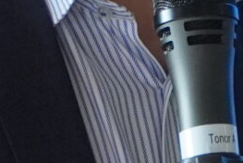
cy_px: 67
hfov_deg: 2.3
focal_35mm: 910
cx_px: -27
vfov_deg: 1.5
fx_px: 6149
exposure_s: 1/160
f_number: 4
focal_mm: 78
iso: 2500
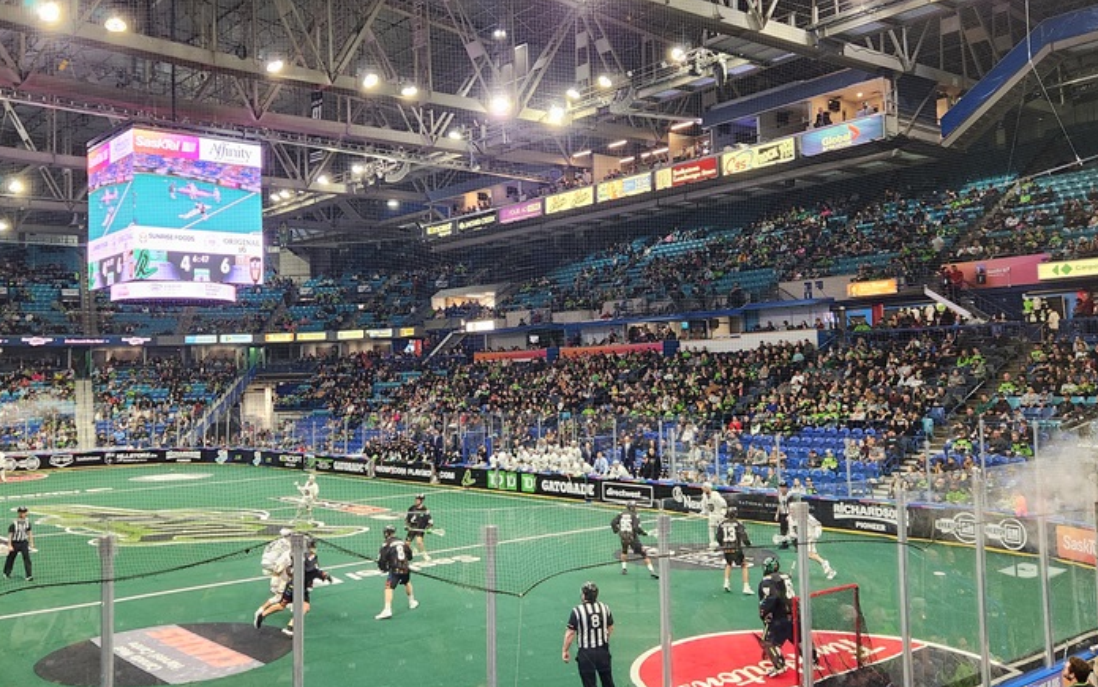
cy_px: 315
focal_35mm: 34
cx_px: 513
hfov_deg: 56.6
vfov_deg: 37.3
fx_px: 1018
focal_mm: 5.4
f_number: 1.8
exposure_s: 1/120
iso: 320
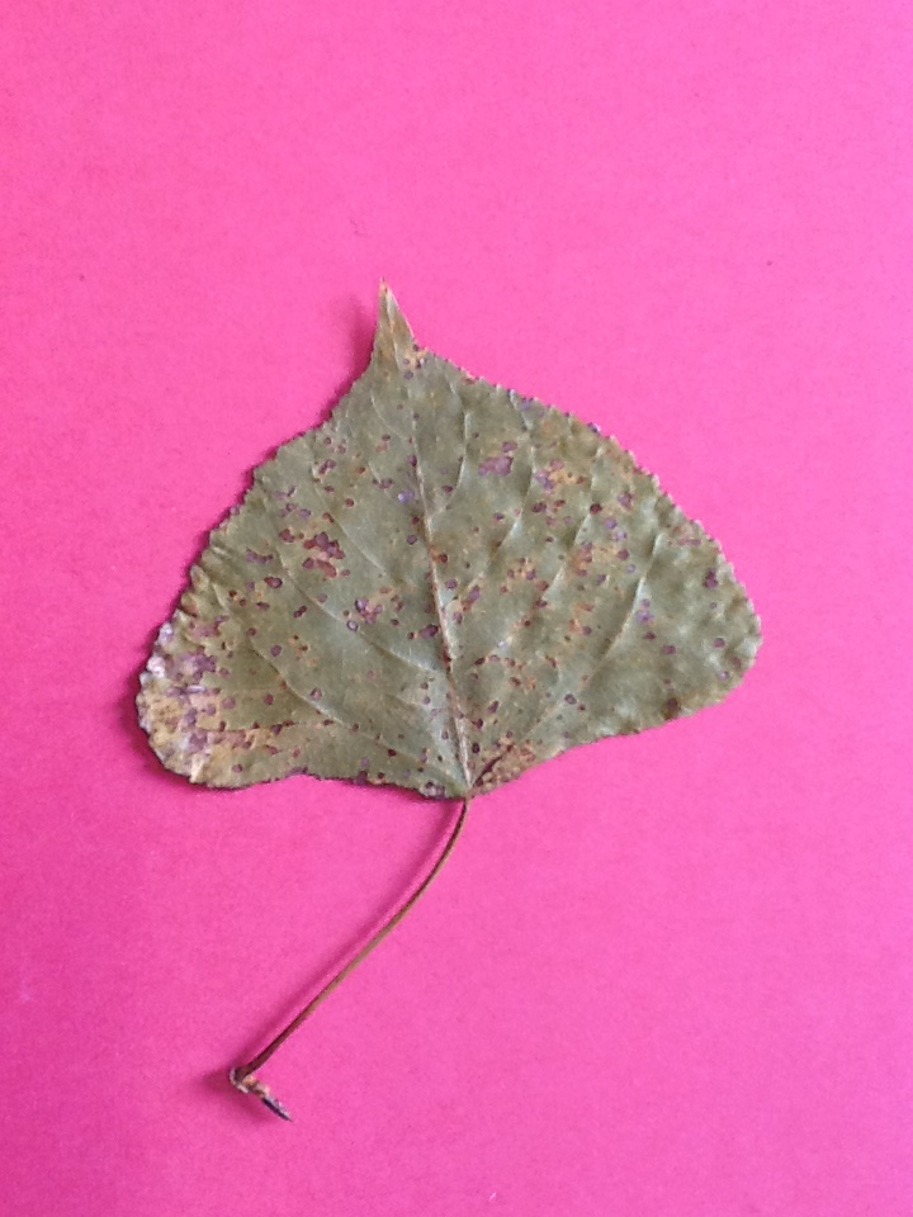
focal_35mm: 44
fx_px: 1547
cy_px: 608
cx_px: 456
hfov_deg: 32.9
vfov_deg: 42.9
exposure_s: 1/60
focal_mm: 2.03
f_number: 2.4
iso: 64
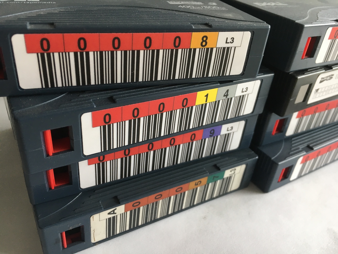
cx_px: 169
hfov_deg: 61.7
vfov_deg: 48.2
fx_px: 283
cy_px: 127
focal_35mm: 29
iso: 50
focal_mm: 4.15
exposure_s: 1/33
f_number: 2.2
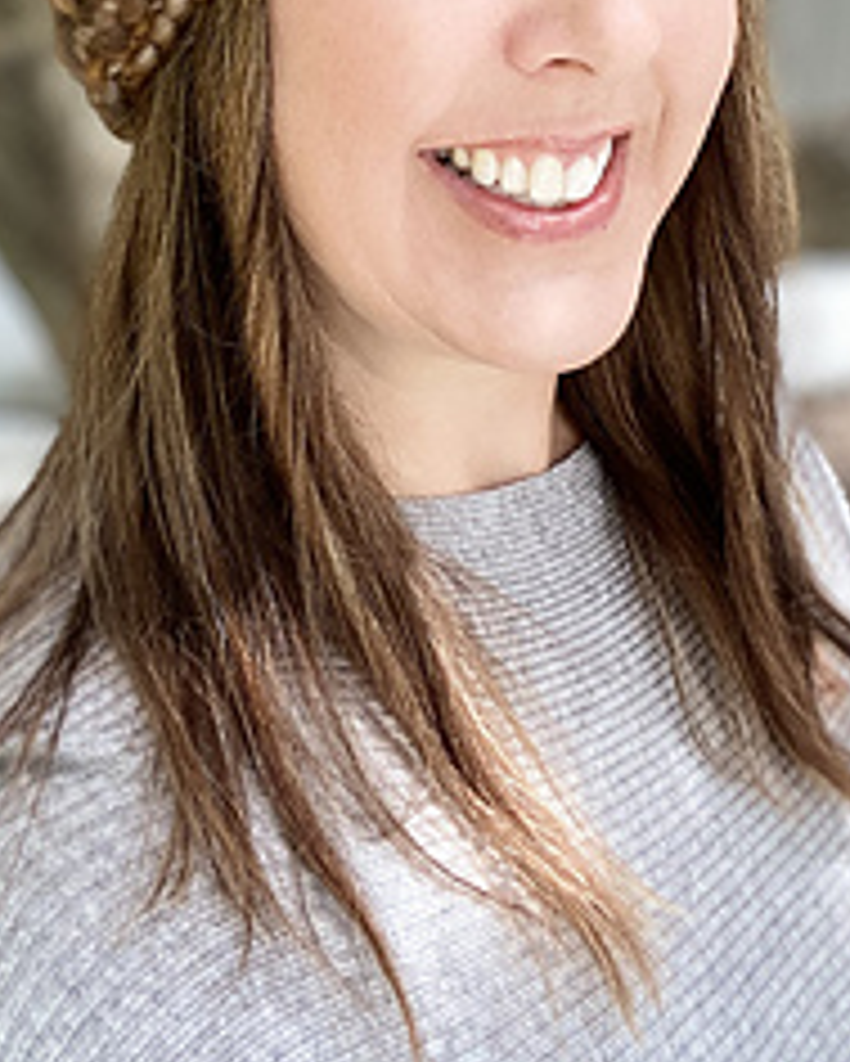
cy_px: -4
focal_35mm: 62
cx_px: 425
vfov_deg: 28.5
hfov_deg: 24.6
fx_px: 1948
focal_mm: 2.71
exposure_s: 1/122
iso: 64
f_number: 2.2
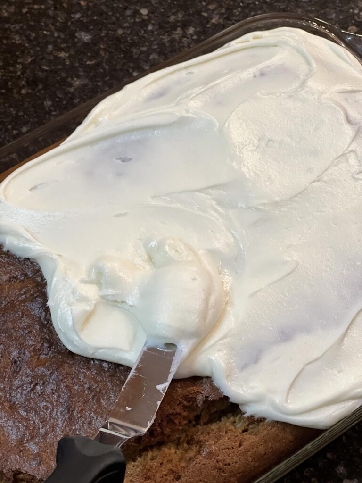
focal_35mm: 77
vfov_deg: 25.3
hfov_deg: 19.1
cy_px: 242
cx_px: 181
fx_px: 1074
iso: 200
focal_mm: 9
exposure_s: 1/40
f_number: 2.8
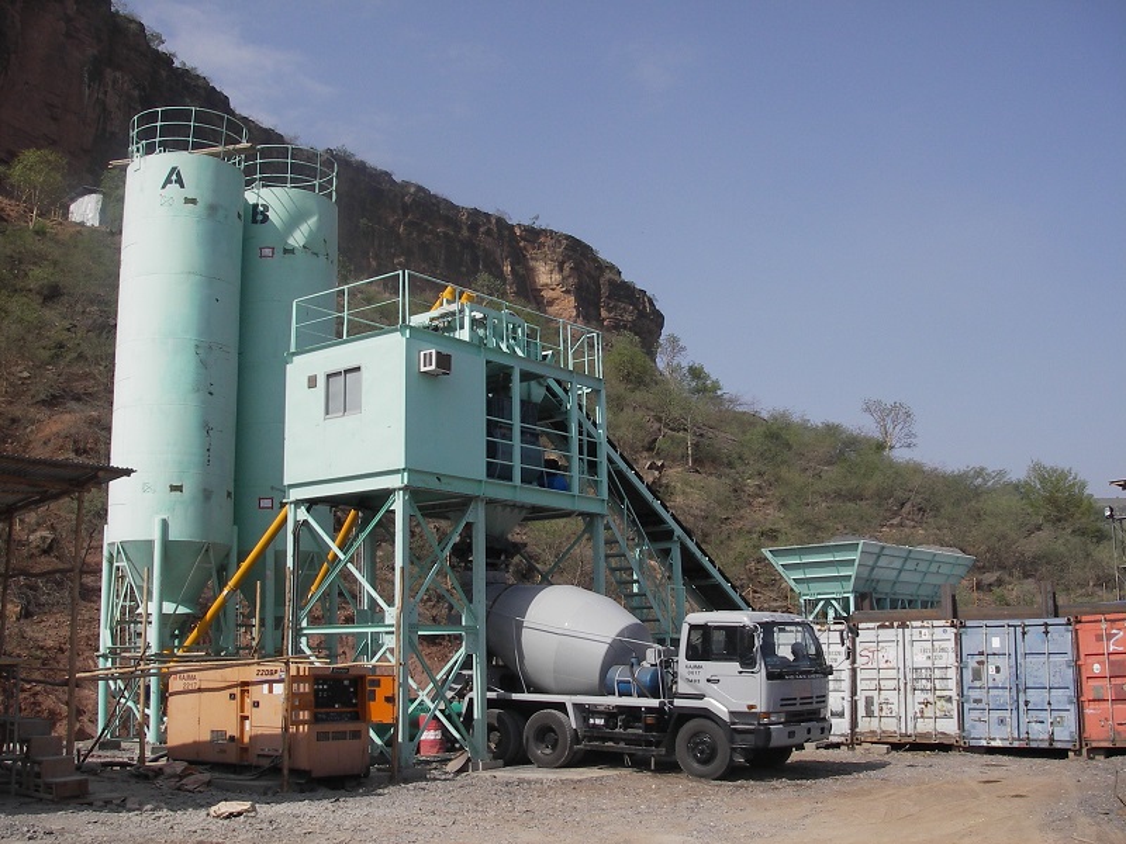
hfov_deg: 49.0
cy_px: 422
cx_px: 563
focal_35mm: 38
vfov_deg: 37.7
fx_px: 1236
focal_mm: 6.3
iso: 50
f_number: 6.6
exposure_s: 1/250
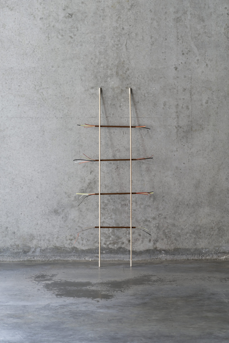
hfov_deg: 13.1
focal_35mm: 105
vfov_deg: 19.4
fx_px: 1001
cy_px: 172
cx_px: 114
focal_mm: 105
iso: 200
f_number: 11
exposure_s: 1/2.5
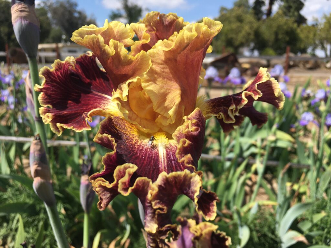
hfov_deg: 61.7
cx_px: 166
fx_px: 277
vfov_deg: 48.2
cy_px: 124
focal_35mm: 29
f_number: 2.2
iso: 25
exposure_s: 1/1282
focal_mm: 4.15
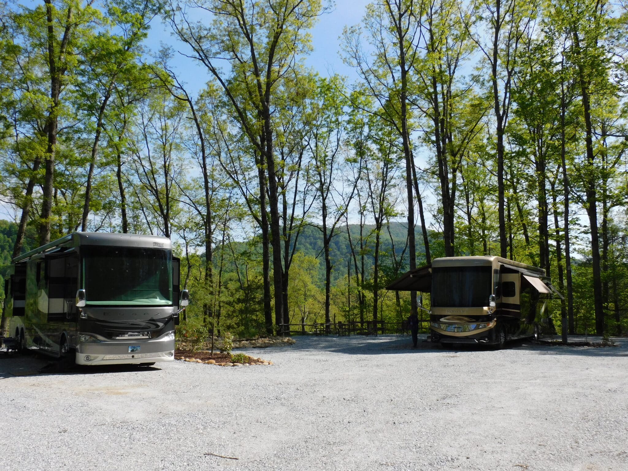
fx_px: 635
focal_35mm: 35
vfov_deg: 40.7
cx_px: 314
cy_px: 236
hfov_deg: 52.6
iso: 125
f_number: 3.8
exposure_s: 1/1000
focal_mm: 6.3
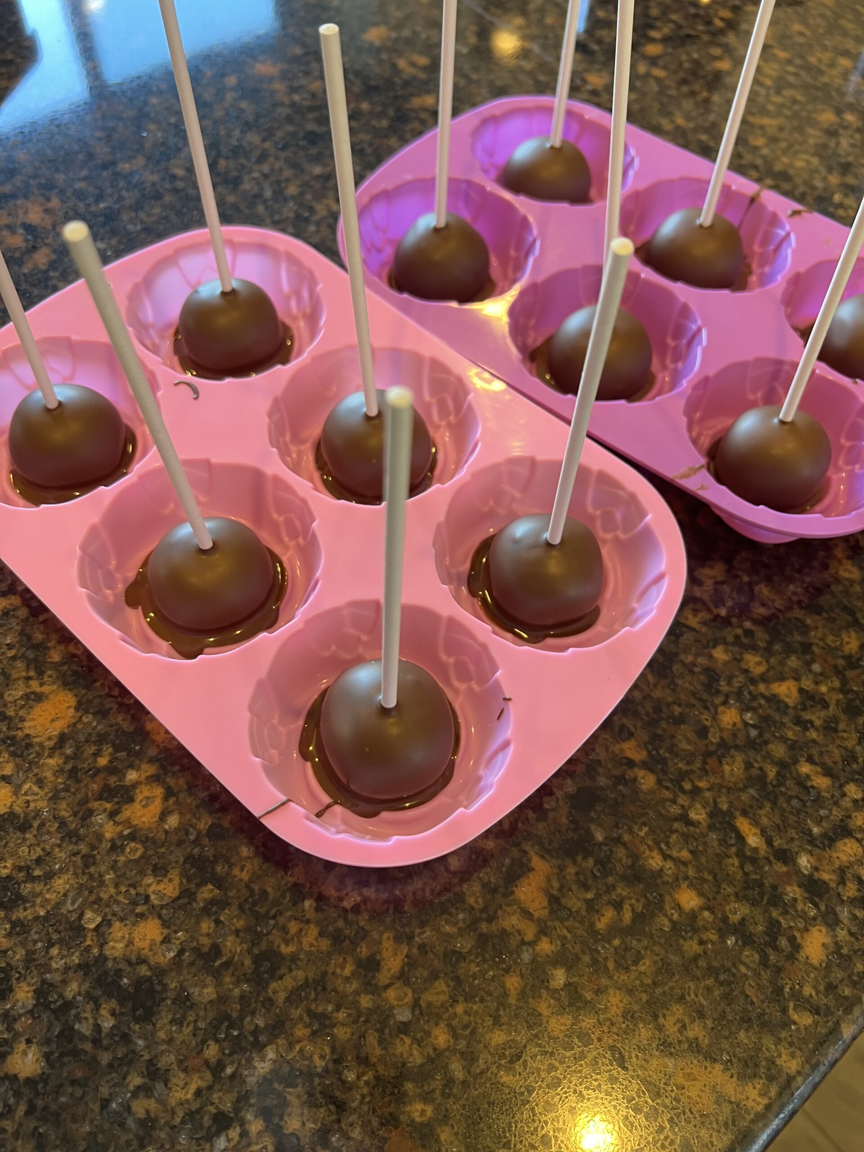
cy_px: 576
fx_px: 865
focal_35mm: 26
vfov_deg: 67.3
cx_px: 432
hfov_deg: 53.1
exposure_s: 1/60
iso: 125
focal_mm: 5.7
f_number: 1.5
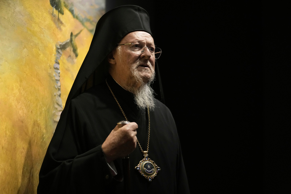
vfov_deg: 19.5
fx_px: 566
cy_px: 97
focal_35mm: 70
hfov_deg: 28.8
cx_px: 146
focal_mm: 70
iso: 3200
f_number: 2.8
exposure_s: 1/200
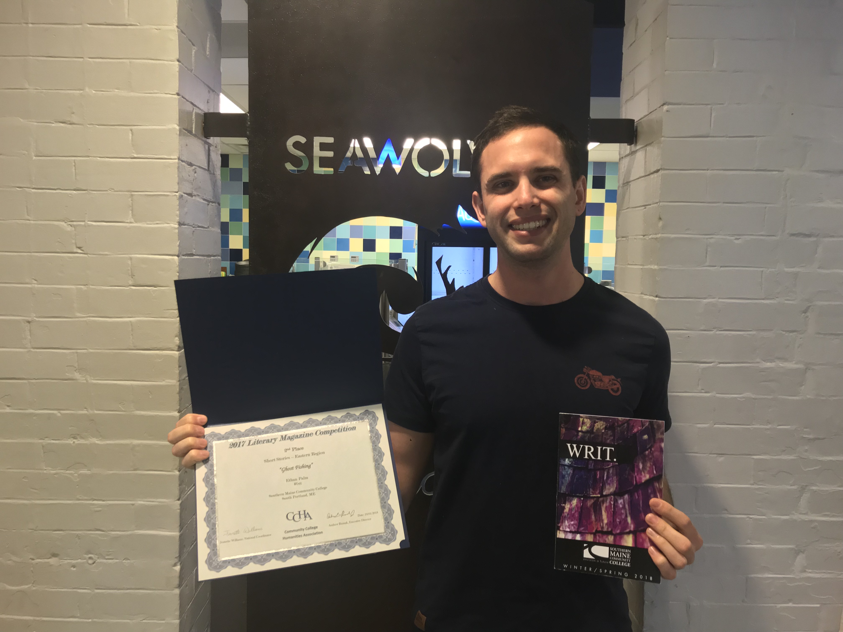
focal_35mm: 28
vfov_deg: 49.7
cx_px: 422
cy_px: 316
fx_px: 682
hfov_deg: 63.4
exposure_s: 1/30
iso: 80
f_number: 1.8
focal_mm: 3.99
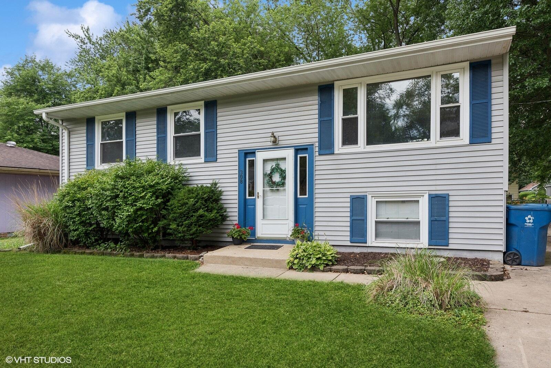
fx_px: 367
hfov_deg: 73.7
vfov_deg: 53.2
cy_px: 184
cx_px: 276
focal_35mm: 24
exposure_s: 1/80
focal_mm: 24
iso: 200
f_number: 11
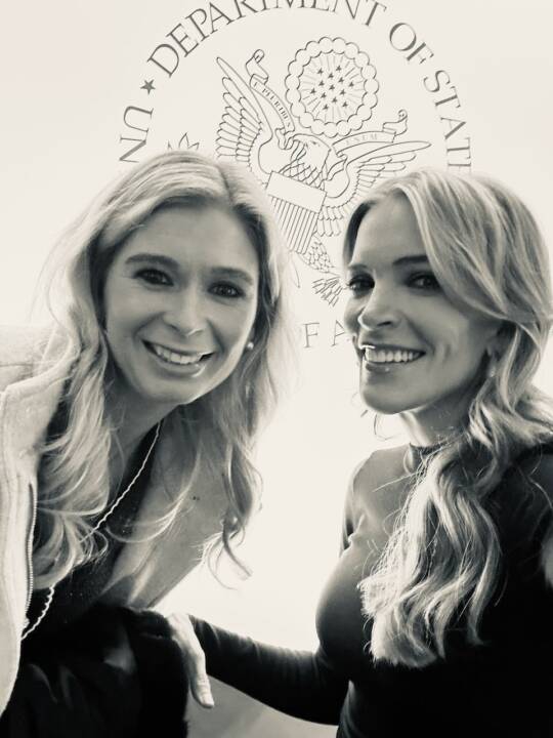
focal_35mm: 30
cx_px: 276
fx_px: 639
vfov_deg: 60.0
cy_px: 369
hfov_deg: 46.8
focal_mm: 2.69
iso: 400
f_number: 1.9
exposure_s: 1/30
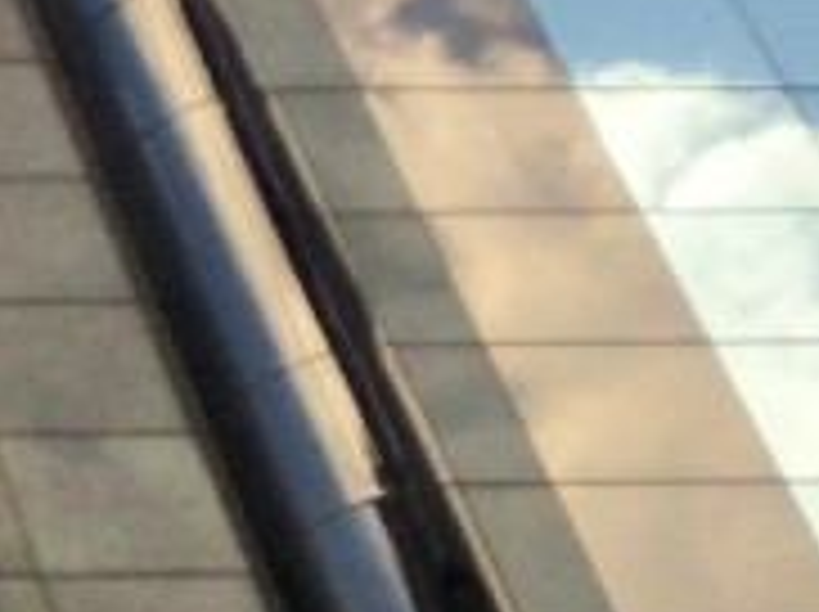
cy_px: -230
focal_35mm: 186
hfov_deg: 9.5
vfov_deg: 7.9
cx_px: -1161
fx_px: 4395
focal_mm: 4.12
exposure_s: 1/903
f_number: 2.4
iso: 50
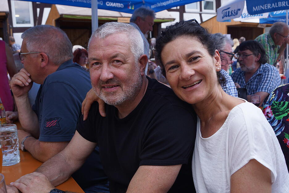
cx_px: 144
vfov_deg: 36.9
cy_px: 96
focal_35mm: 36
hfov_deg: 53.1
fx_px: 289
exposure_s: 1/125
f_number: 5.6
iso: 100
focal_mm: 24
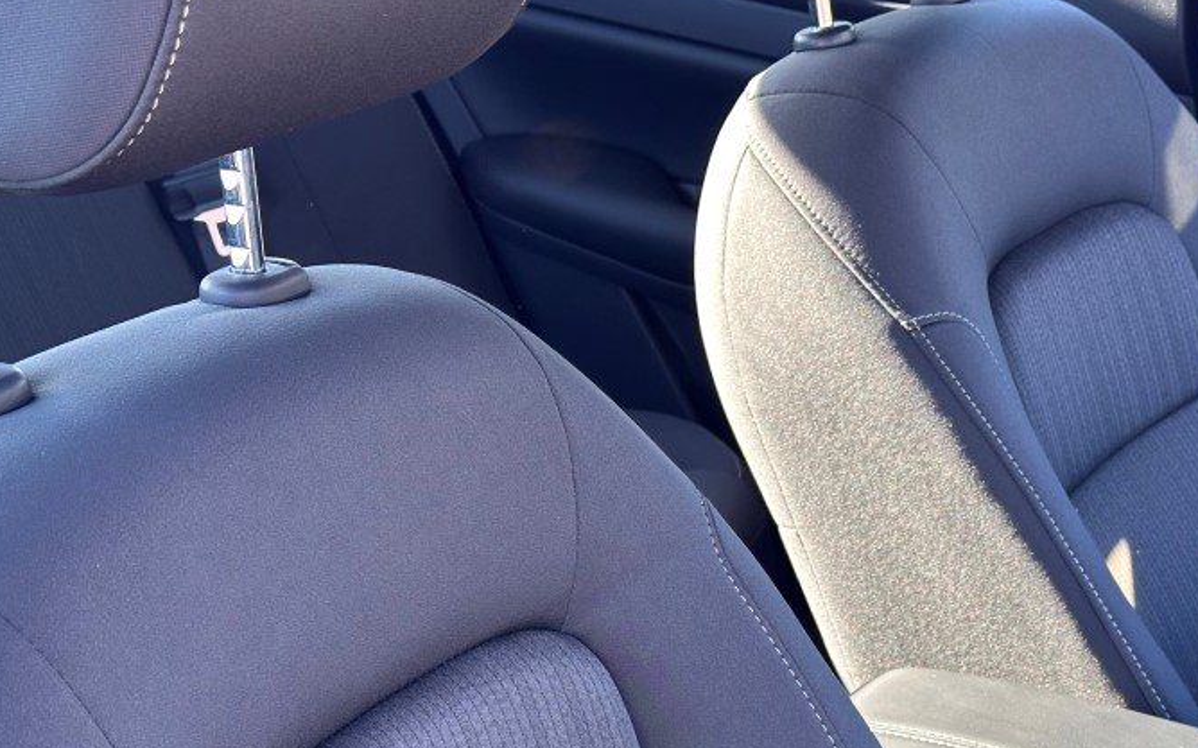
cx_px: 764
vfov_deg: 16.5
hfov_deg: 26.4
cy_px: 642
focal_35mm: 78
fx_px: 2546
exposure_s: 1/121
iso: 80
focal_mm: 6.86
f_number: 1.78
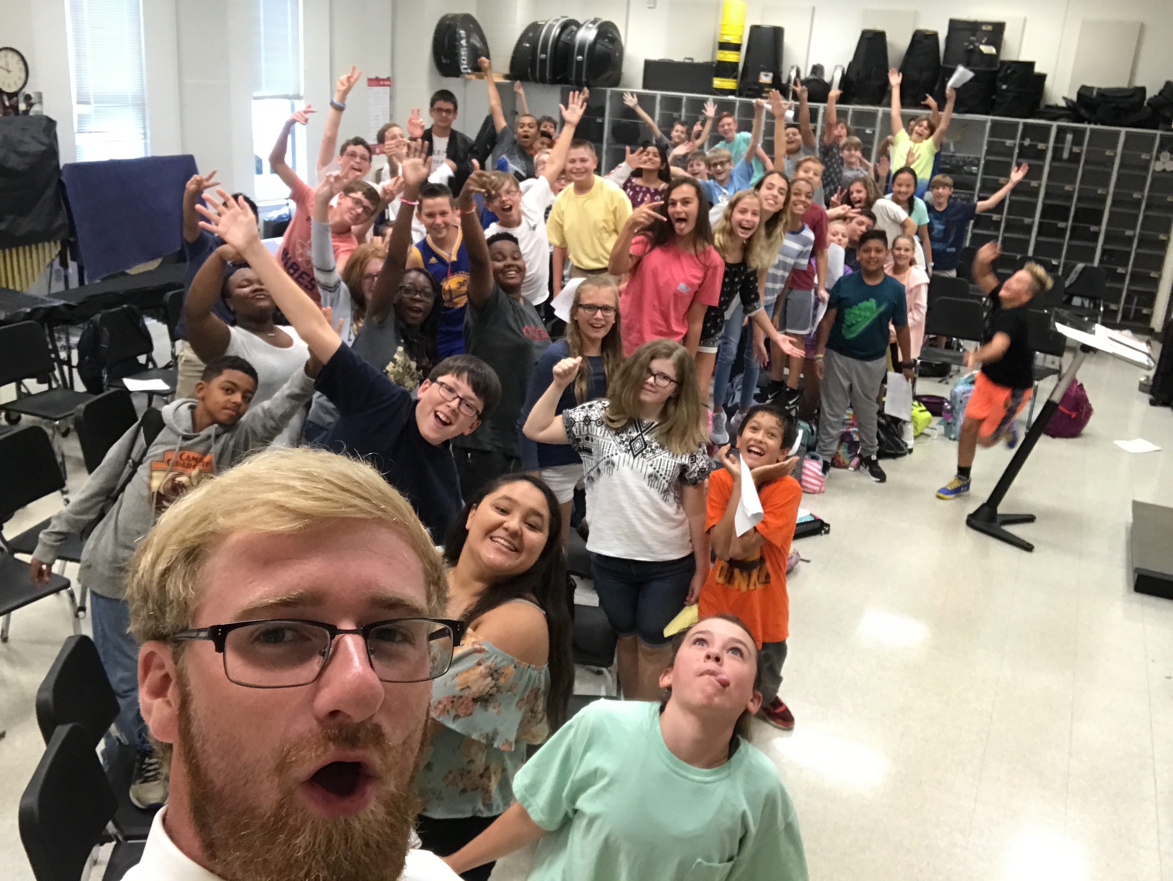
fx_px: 1085
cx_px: 586
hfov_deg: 56.8
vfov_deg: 44.2
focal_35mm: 32
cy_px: 440
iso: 100
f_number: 2.2
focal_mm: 2.87
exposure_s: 1/30
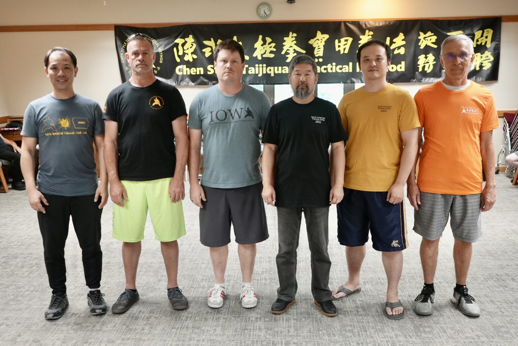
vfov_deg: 36.9
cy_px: 173
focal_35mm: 36
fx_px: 518
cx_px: 259
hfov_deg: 53.1
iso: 3200
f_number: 4
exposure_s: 1/160
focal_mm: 36
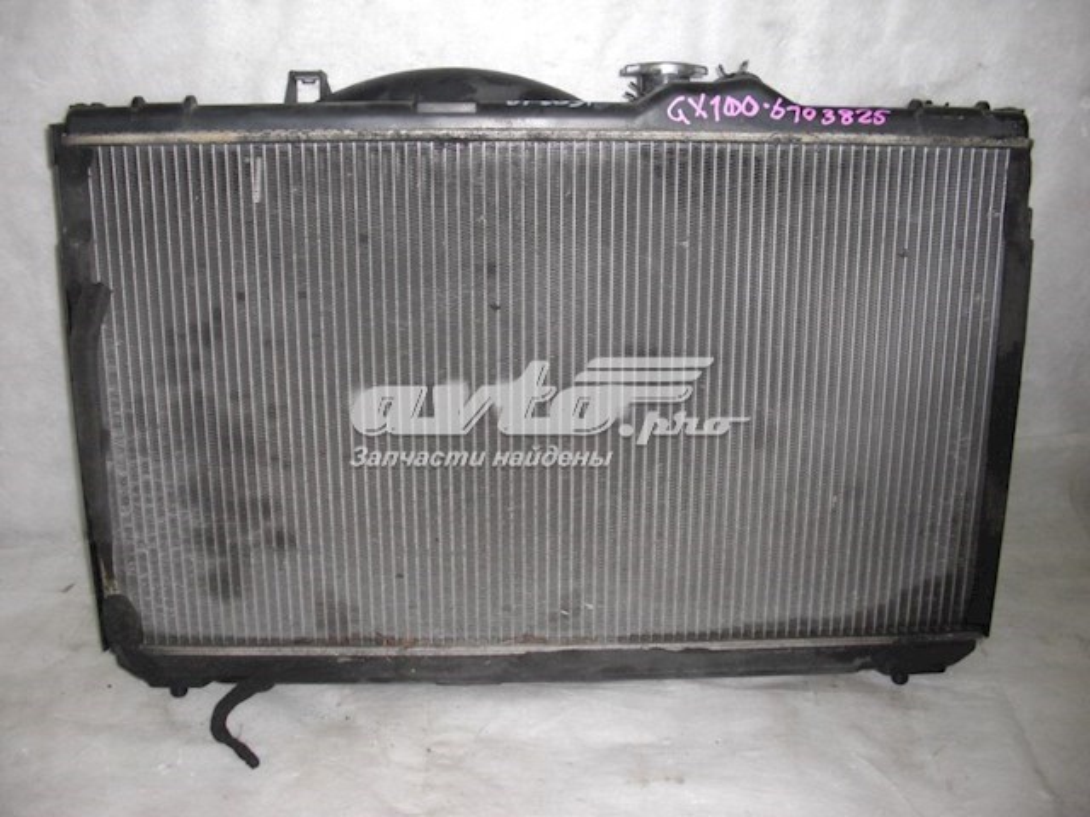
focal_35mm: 36
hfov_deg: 51.4
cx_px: 545
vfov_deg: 39.7
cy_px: 408
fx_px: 1134
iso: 100
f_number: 2.8
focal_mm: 6.3
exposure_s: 1/60
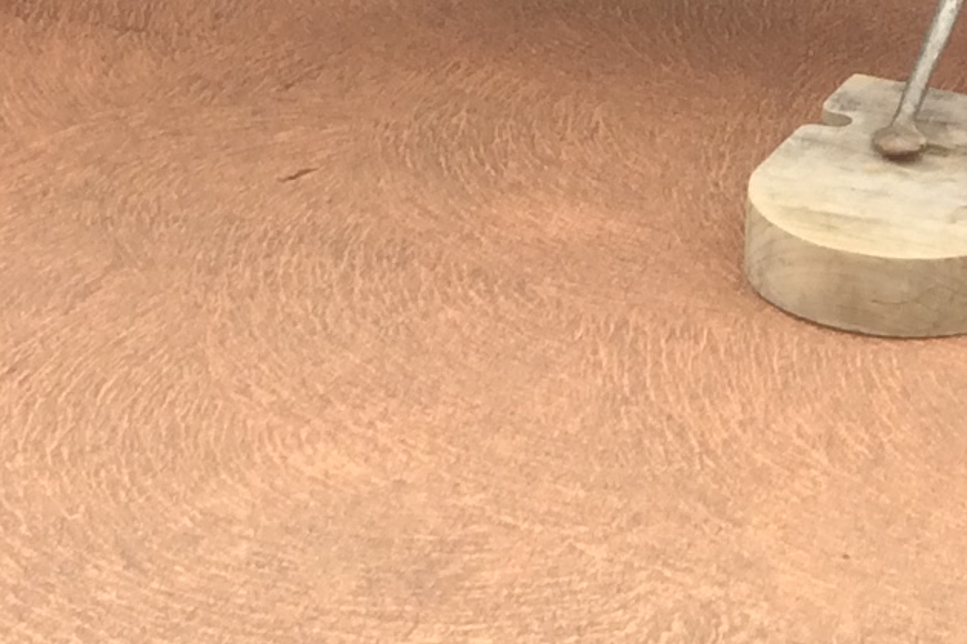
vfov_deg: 9.2
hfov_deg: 14.7
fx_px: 3679
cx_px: 1004
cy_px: -765
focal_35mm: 137
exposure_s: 1/185
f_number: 2.4
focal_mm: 3.3
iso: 32
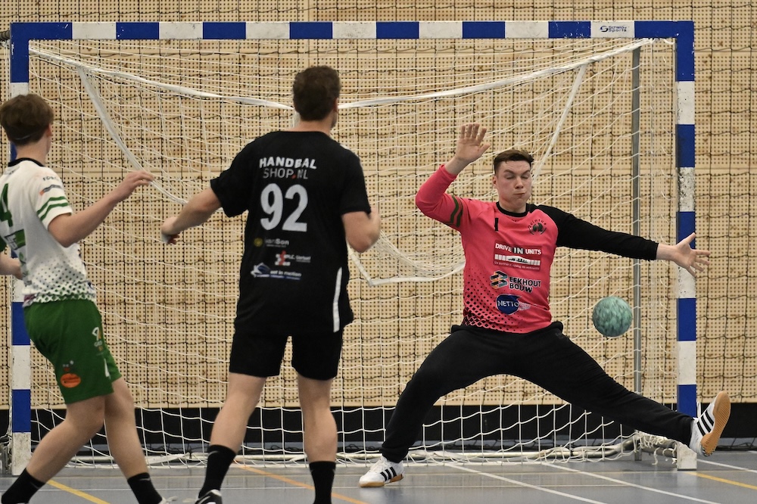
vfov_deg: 4.6
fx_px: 6306
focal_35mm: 300
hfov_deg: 6.9
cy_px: 252
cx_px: 378
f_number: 2.8
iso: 6400
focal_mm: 200
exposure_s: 1/1000
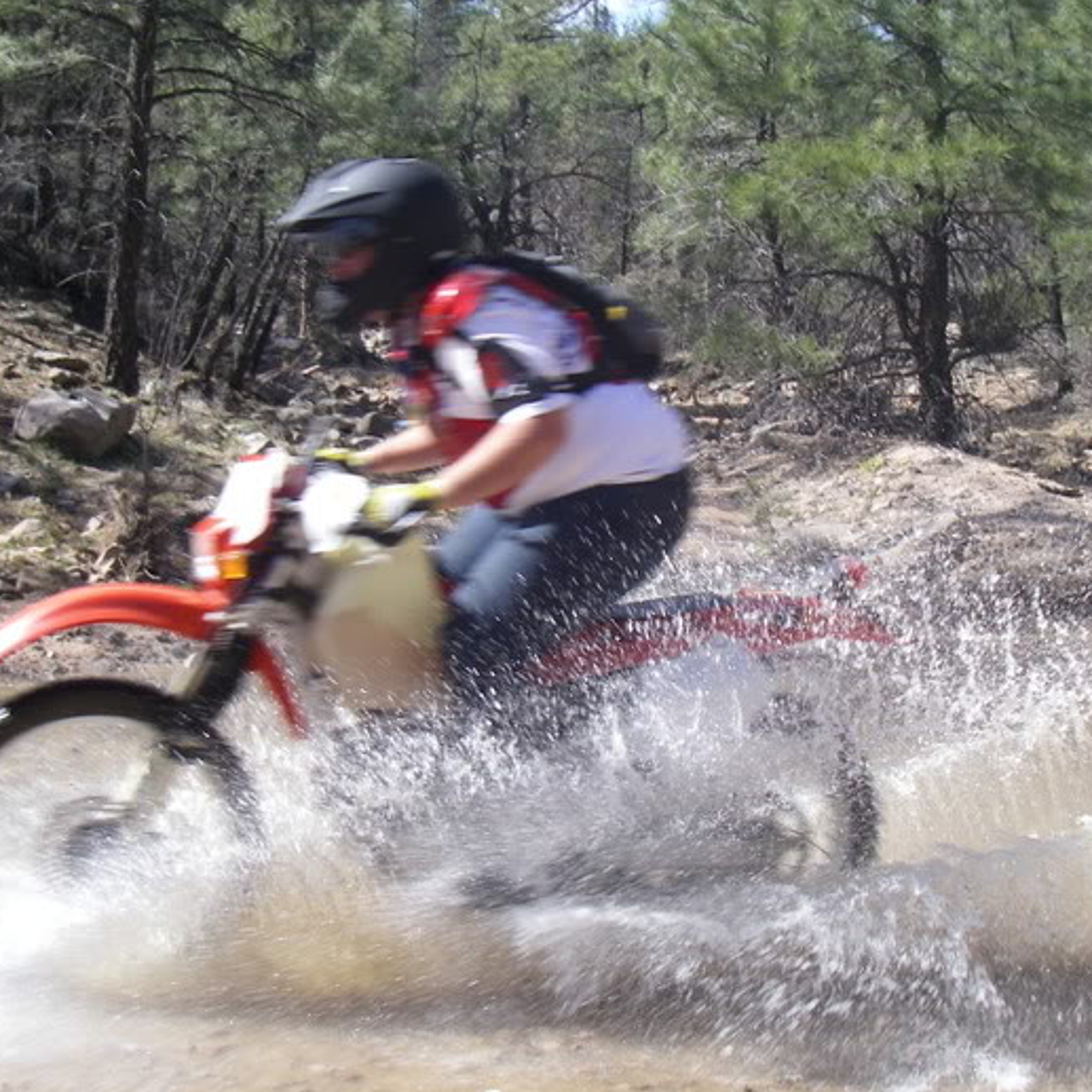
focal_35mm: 52
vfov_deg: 32.8
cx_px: 543
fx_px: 1856
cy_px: 530
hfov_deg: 32.8
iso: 64
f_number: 3.3
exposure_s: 1/320
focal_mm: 6.3
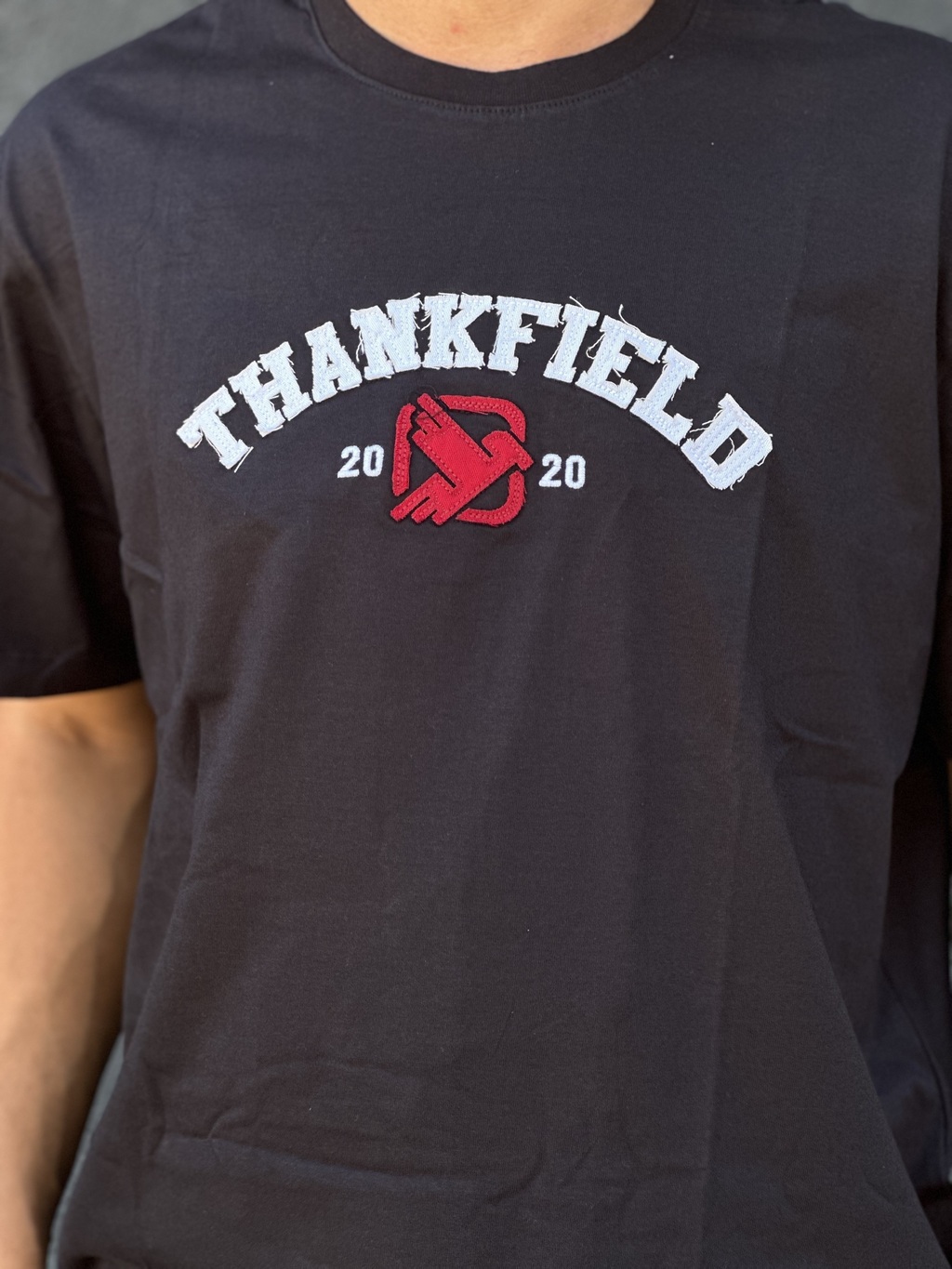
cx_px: 476
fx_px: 2823
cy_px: 634
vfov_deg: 25.3
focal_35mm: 77
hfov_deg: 19.1
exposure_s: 1/121
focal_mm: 9
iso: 125
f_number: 2.8
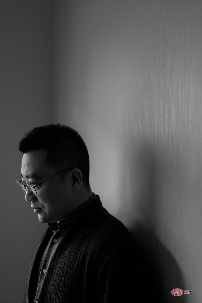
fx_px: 421
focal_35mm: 50
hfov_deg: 27.0
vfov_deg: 39.6
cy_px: 152
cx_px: 101
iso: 1600
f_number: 2.8
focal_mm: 50
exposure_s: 1/500
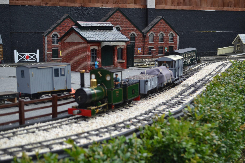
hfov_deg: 35.1
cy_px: 82
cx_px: 122
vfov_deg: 23.8
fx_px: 388
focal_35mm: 57
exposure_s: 1/125
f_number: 5.6
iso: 180
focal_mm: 38
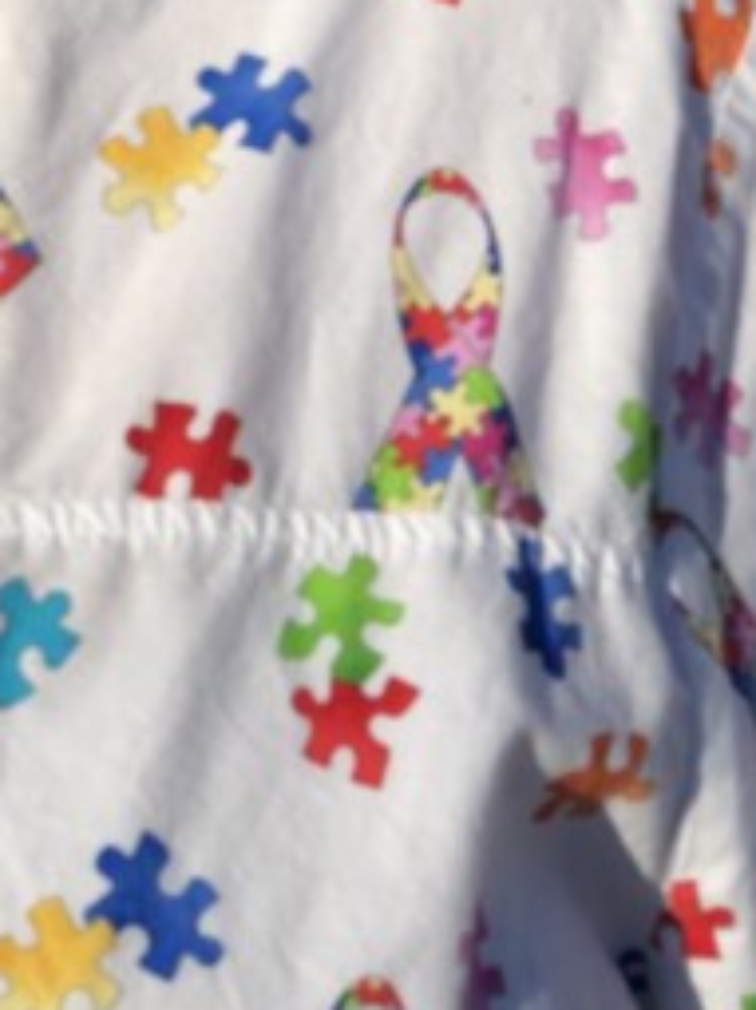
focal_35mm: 204
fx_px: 5945
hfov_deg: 7.2
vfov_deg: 9.6
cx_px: -289
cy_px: -131
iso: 16
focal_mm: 6
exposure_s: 1/762
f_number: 2.4
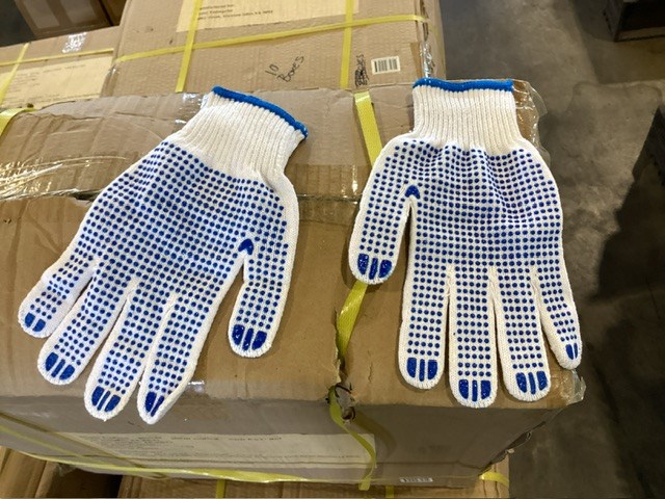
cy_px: 250
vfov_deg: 45.4
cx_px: 332
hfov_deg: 58.4
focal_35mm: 31
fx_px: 596
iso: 160
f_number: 2.4
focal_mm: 3.3
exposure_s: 1/50
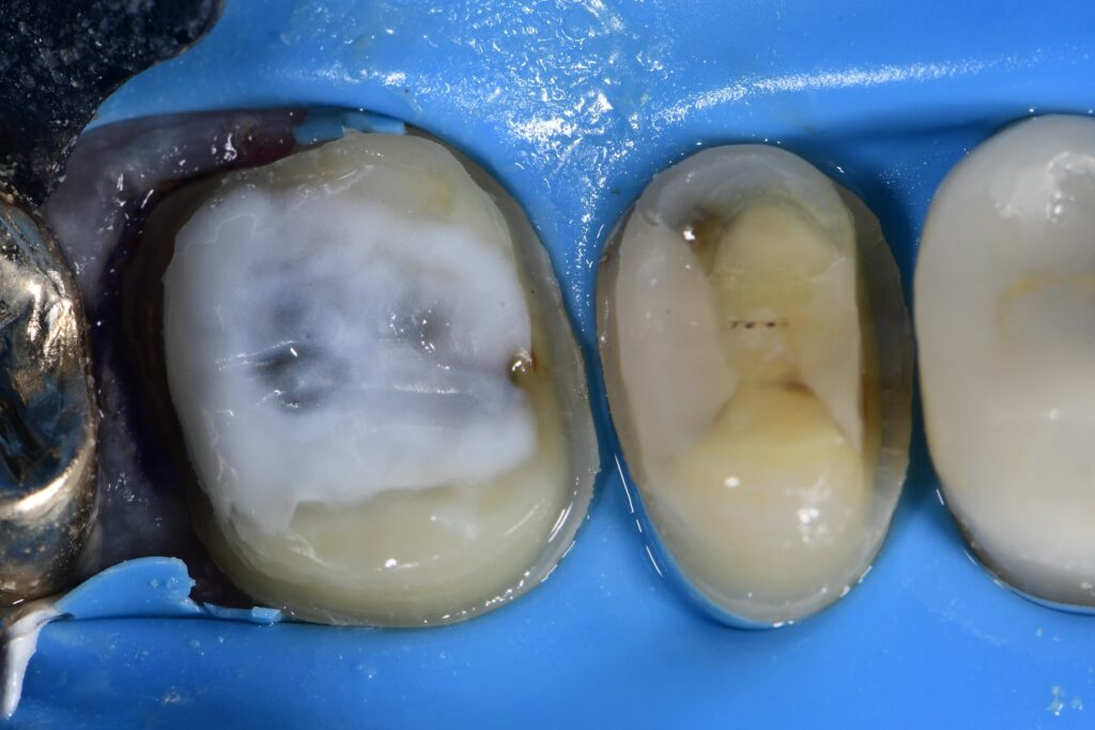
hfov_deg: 13.1
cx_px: 548
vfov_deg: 8.7
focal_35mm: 157
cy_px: 365
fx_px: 4774
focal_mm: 105
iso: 200
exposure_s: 1/160
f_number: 32
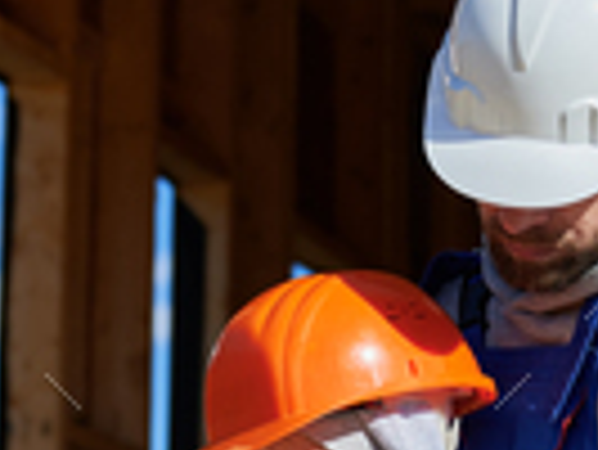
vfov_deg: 8.0
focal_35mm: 187
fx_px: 3233
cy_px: 151
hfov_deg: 10.6
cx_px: 265
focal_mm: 44
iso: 50
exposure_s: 1/2000
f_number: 2.8
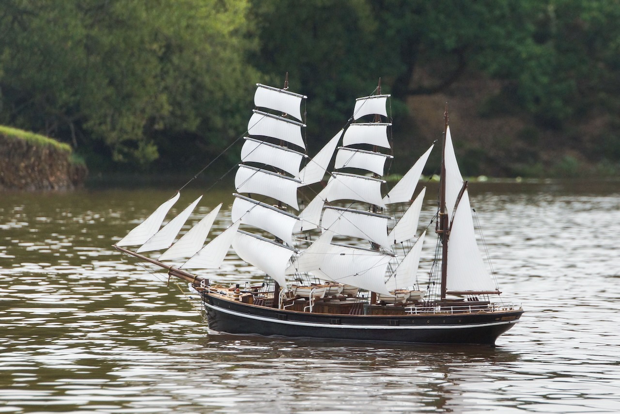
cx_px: 310
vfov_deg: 7.6
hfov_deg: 11.4
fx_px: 3101
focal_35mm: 180
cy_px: 207
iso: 400
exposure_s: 1/1000
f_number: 10
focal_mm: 120
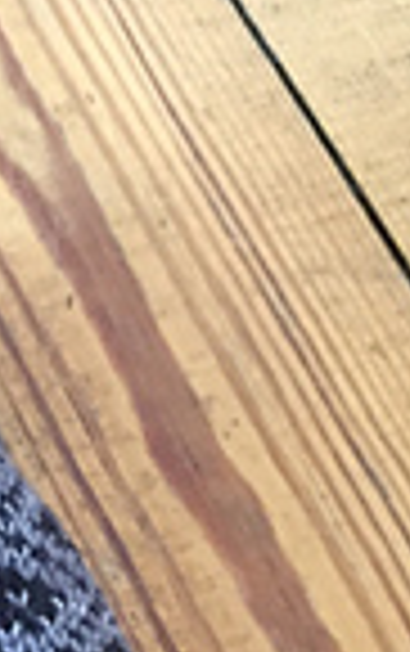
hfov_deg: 11.3
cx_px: -390
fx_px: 1889
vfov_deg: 17.8
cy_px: 935
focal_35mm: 106
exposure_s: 1/17
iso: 250
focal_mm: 4.15
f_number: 2.2
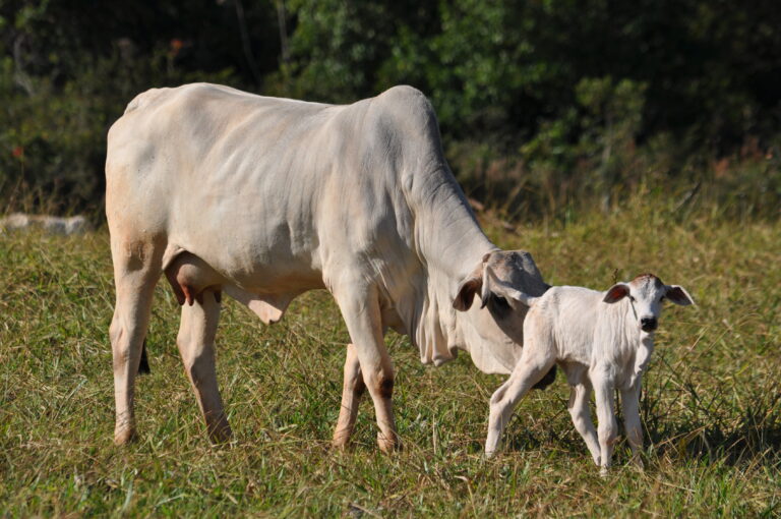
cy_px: 260
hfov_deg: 5.7
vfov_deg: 3.8
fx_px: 7800
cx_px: 390
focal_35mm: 360
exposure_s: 1/800
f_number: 7.1
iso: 200
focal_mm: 240
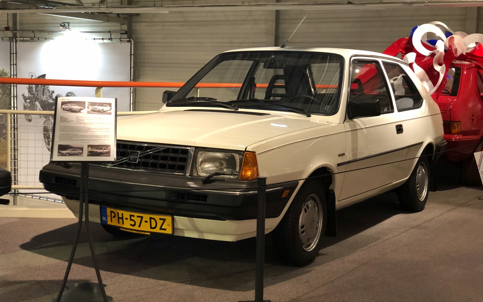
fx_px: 737
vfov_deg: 23.1
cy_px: 153
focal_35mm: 56
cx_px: 240
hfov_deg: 36.3
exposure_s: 1/17
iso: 160
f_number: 2.4
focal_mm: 6
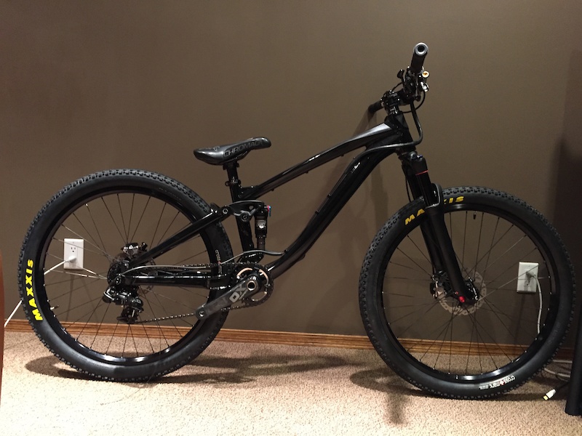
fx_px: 488
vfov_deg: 48.2
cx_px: 291
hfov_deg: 61.7
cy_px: 218
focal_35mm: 29
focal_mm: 4.15
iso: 250
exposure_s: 1/15
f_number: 2.2
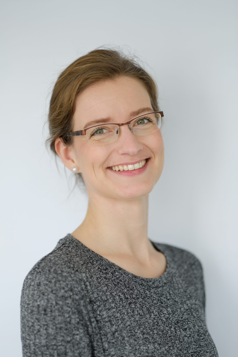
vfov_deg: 24.2
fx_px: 833
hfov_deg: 16.3
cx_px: 119
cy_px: 178
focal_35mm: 84
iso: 200
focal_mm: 56
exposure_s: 1/680
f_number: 1.4
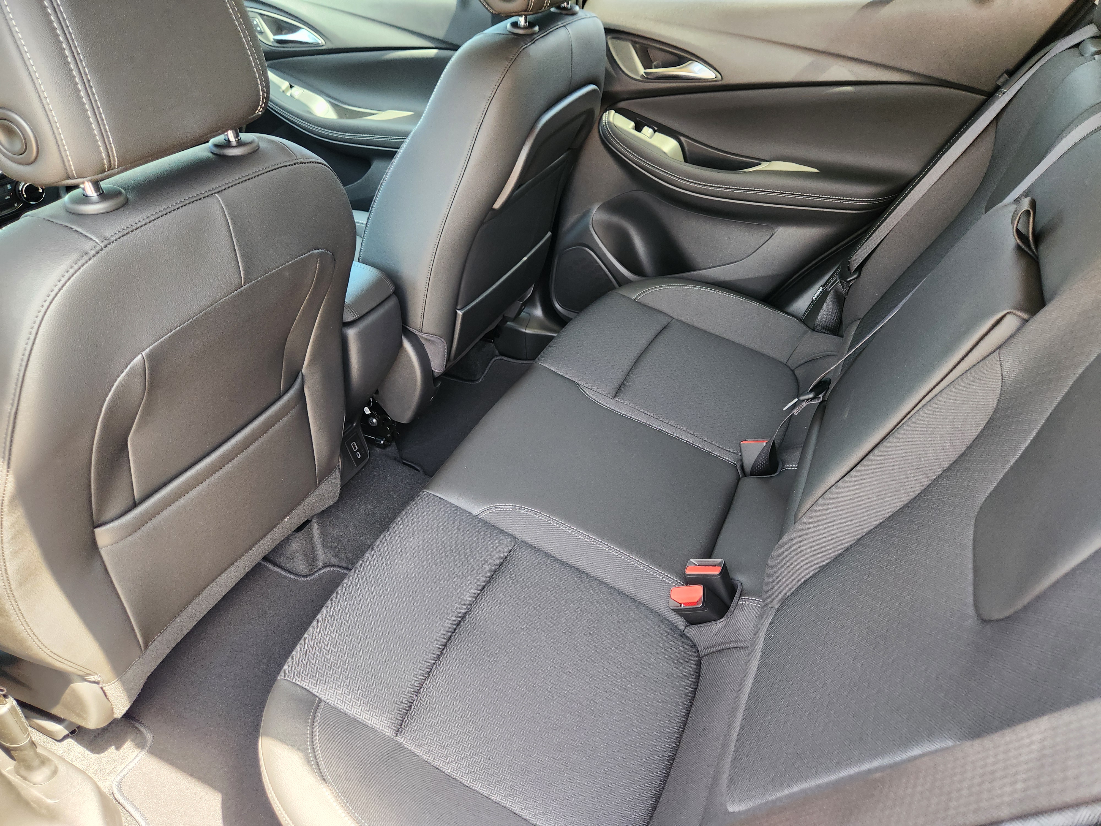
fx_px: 732
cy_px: 413
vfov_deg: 58.9
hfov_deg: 73.9
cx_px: 550
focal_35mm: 23
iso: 200
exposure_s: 1/120
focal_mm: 5.4
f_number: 1.8
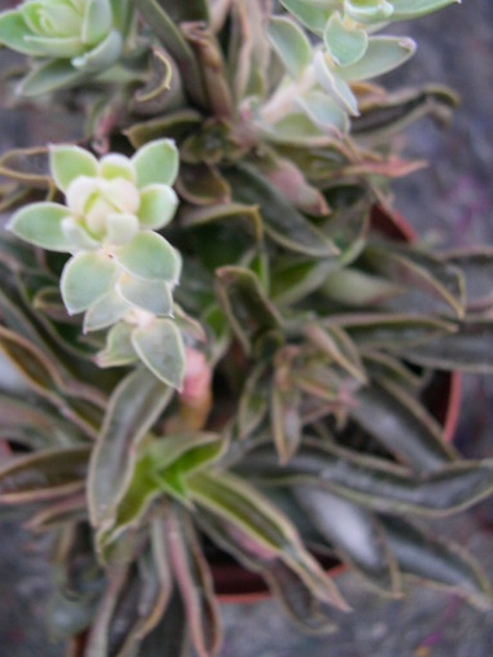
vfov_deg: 39.5
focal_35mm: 48
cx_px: 237
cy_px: 258
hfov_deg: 30.3
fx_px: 912
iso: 100
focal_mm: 8
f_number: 2.8
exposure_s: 1/13.8
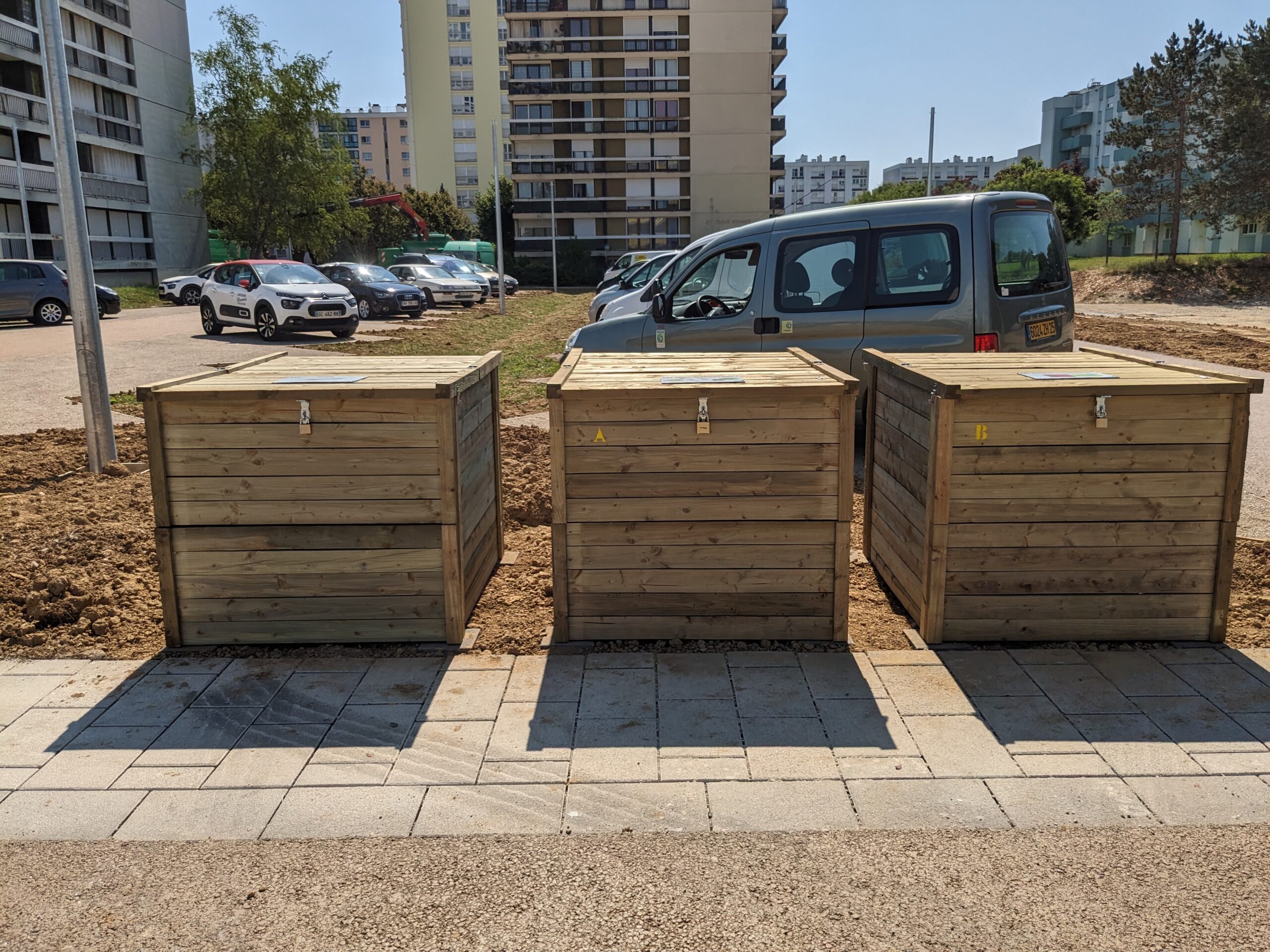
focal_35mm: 27
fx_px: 991
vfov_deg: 51.4
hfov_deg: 65.3
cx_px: 635
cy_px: 476
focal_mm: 4.38
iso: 49
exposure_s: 1/4673
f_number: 1.73
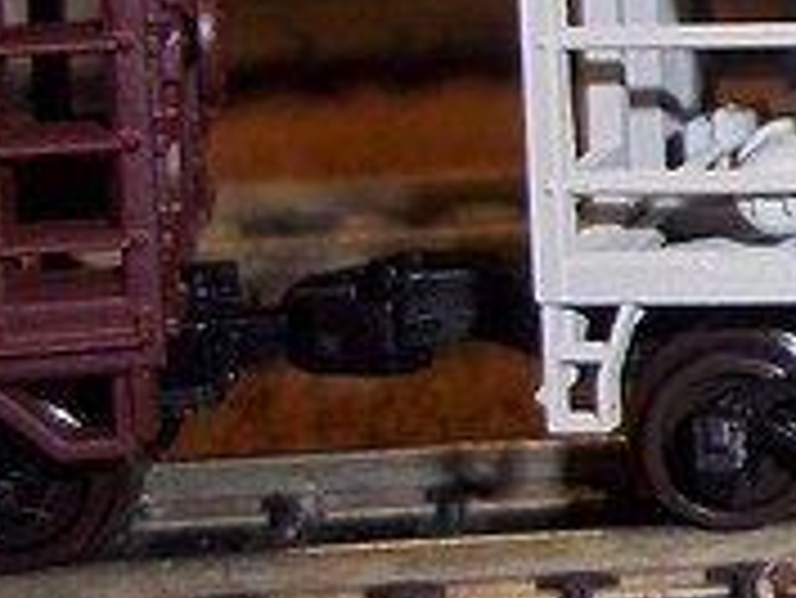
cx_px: 1659
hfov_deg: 10.9
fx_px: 3751
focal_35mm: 163
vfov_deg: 9.0
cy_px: -144
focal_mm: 6.5
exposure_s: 1/30
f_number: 3.1
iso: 80
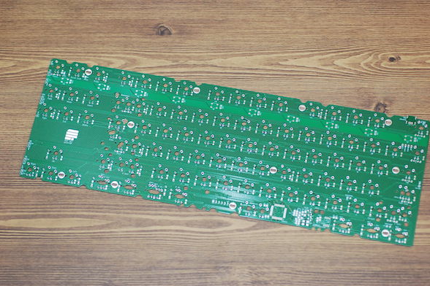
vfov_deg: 14.9
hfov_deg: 22.1
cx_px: 219
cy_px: 141
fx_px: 1099
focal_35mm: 92
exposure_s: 1/100
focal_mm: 60
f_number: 3.3
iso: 800
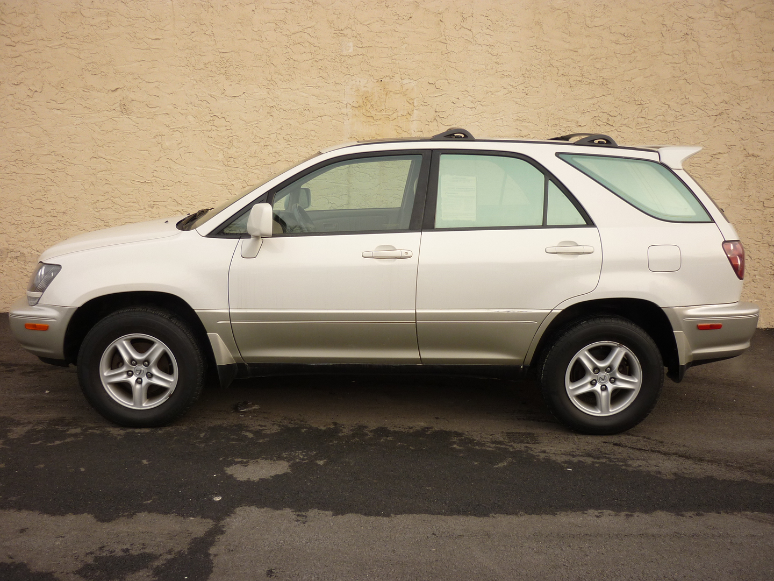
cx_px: 387
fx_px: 738
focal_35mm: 33
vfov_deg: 42.9
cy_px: 290
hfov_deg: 55.4
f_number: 2.8
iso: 80
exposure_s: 1/320
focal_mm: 5.5
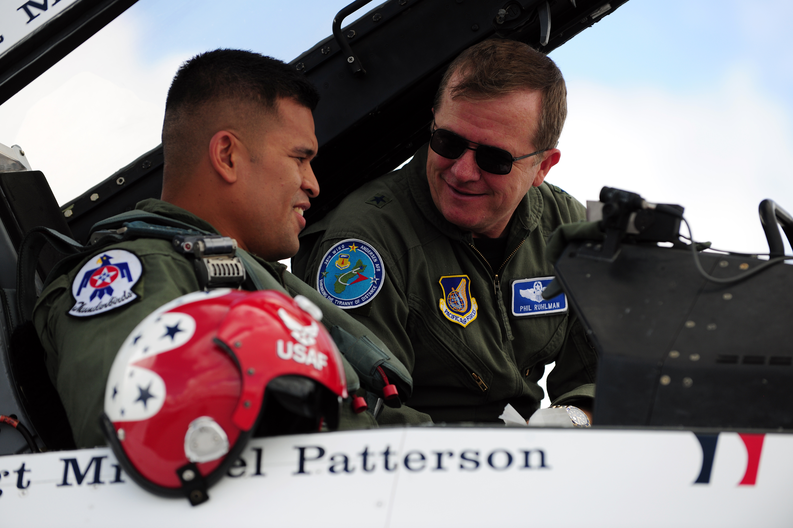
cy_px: 264
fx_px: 4185
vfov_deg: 7.2
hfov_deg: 10.8
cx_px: 396
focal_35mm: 190
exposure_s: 1/800
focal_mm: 190
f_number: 4.5
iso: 200
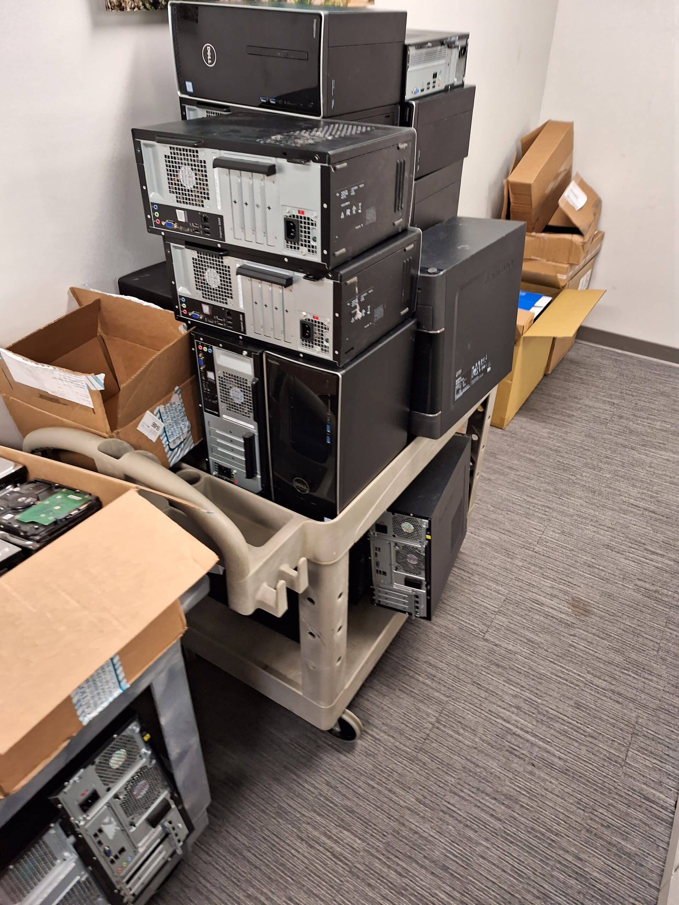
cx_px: 340
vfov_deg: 73.9
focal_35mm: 23
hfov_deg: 58.9
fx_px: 602
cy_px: 452
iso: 200
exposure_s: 1/40
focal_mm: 5.54
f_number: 1.8
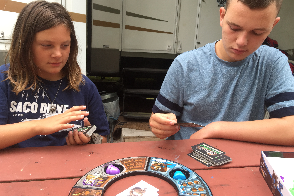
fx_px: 253
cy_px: 100
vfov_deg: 42.3
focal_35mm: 31
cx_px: 145
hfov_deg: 60.3
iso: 50
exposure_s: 1/120
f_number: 2.2
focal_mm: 4.15
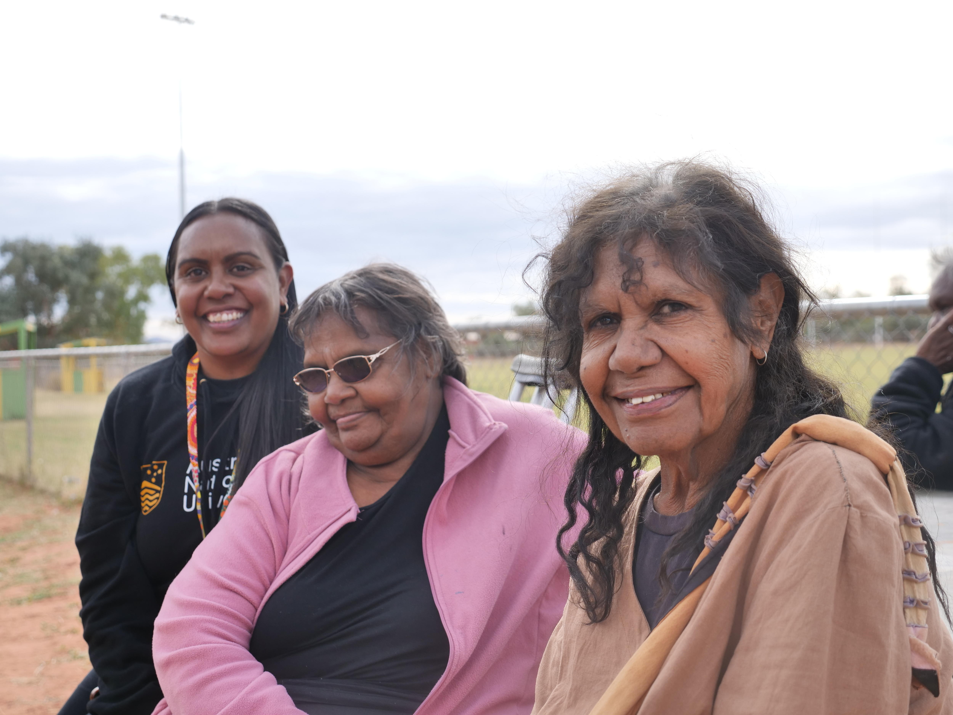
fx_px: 1487
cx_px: 476
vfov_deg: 27.0
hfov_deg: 35.5
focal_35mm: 54
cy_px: 358
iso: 200
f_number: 3.5
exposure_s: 1/800
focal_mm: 27
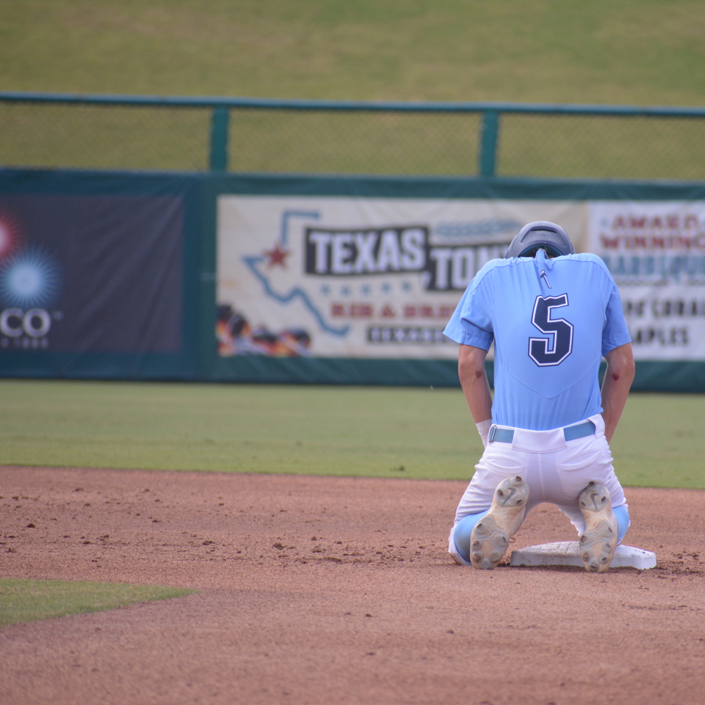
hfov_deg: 3.0
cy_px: 353
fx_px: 13249
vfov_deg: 3.0
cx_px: 480
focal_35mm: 575
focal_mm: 300
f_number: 6.3
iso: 640
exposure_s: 1/1000
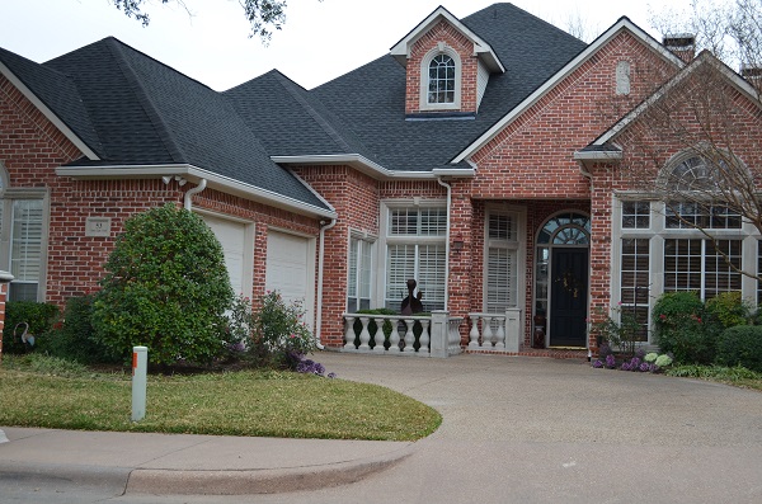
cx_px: 381
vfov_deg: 29.7
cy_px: 252
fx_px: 950
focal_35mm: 45
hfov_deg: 43.7
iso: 320
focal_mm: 30
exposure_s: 1/125
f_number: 5.6
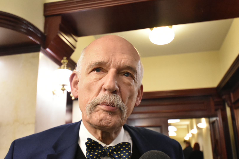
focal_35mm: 36
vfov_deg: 36.9
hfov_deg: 53.1
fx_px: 239
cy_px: 80
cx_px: 120
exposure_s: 1/40
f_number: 4.5
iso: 3200
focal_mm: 24
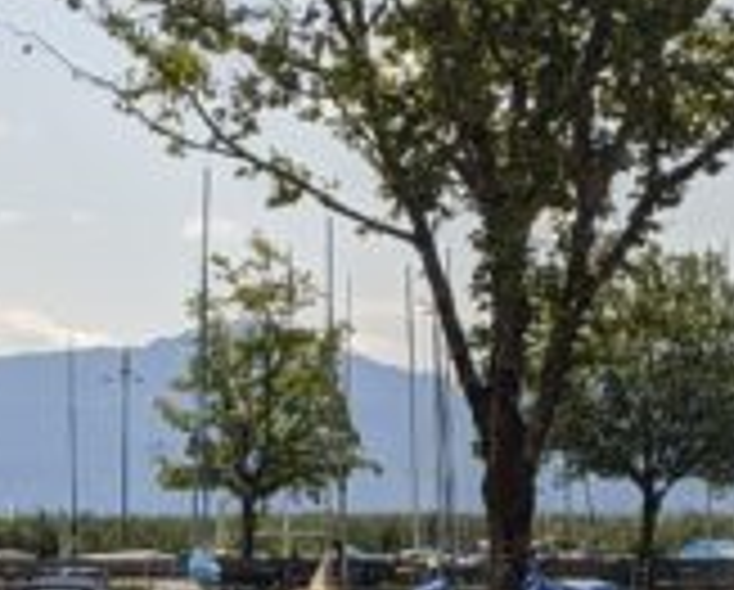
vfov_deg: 9.1
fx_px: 3460
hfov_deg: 12.1
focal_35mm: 159
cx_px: 180
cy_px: 1189
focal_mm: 4.77
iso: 104
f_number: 1.75
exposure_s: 1/2632
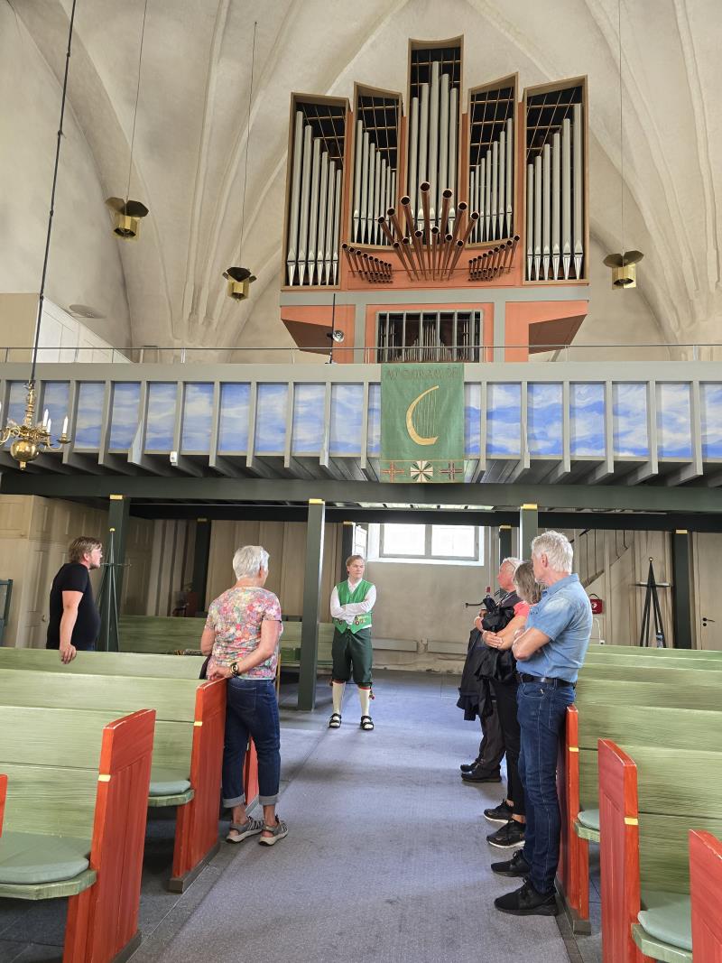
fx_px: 640
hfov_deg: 58.9
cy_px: 482
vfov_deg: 73.9
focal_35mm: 23
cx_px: 361
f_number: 1.7
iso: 400
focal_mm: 6.3
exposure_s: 1/100
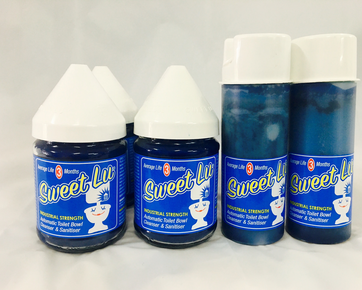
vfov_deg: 47.1
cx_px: 193
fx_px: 332
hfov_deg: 57.1
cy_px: 149
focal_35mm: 31
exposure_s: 1/33
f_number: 2.2
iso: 125
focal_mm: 4.15
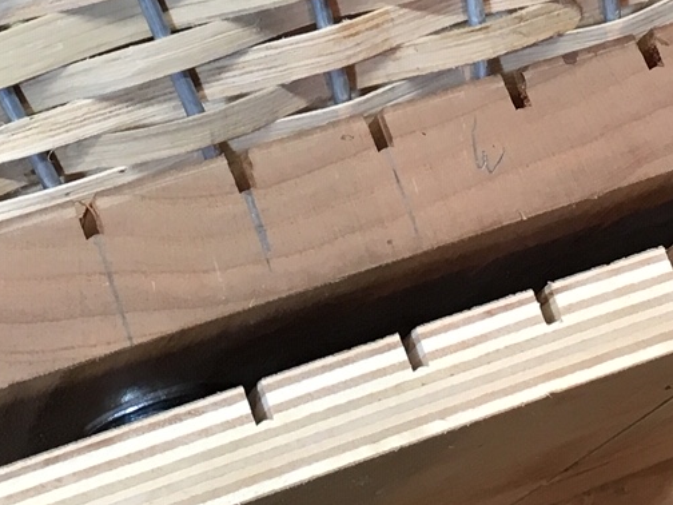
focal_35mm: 116
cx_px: 375
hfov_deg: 17.0
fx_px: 2255
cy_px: -257
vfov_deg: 12.2
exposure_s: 1/30
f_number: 2.2
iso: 50
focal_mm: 4.15
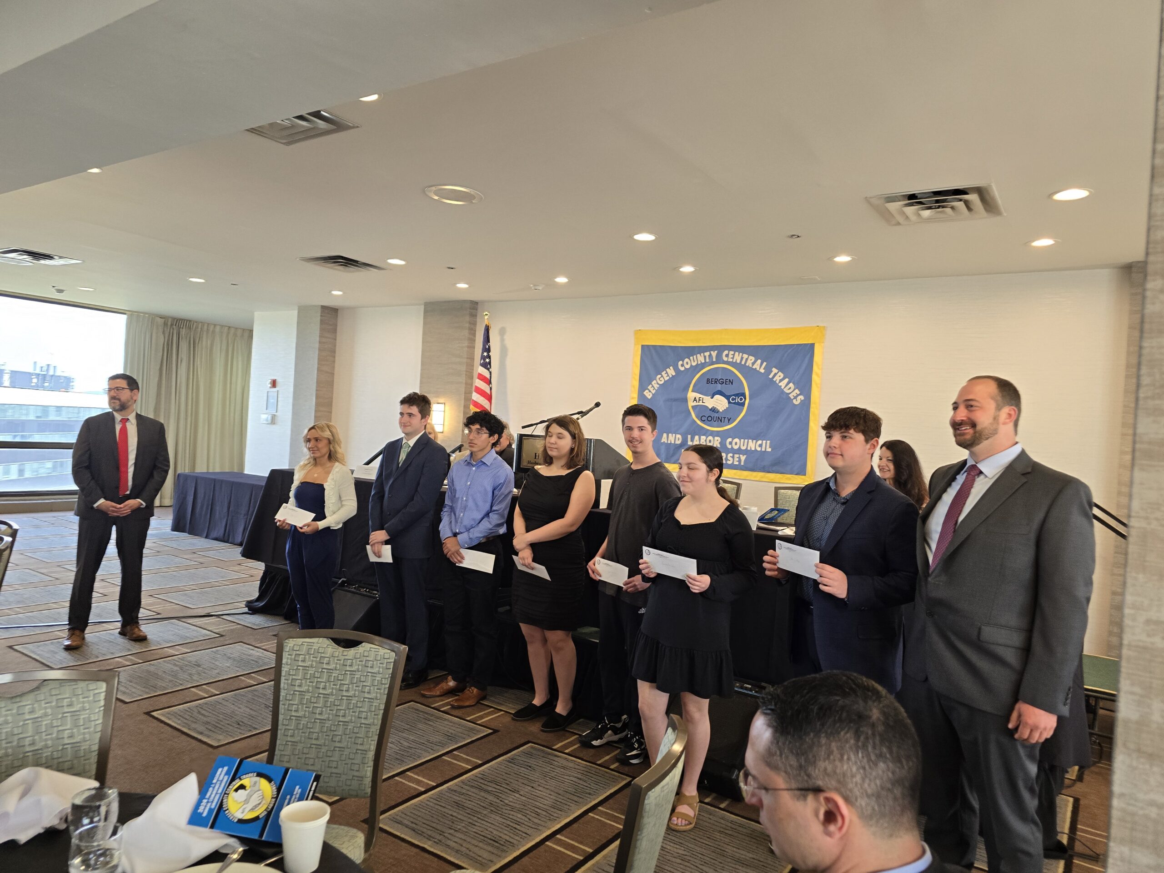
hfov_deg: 73.9
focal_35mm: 23
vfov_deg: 58.9
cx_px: 582
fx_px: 773
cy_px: 436
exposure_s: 1/120
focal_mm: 6.3
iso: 160
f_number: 1.7
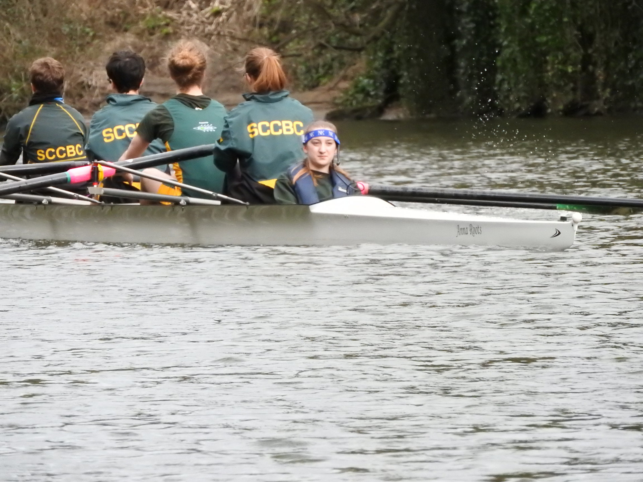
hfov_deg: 4.0
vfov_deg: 3.0
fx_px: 9288
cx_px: 322
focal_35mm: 500
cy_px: 241
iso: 1600
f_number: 5.6
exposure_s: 1/1250
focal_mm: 89.6
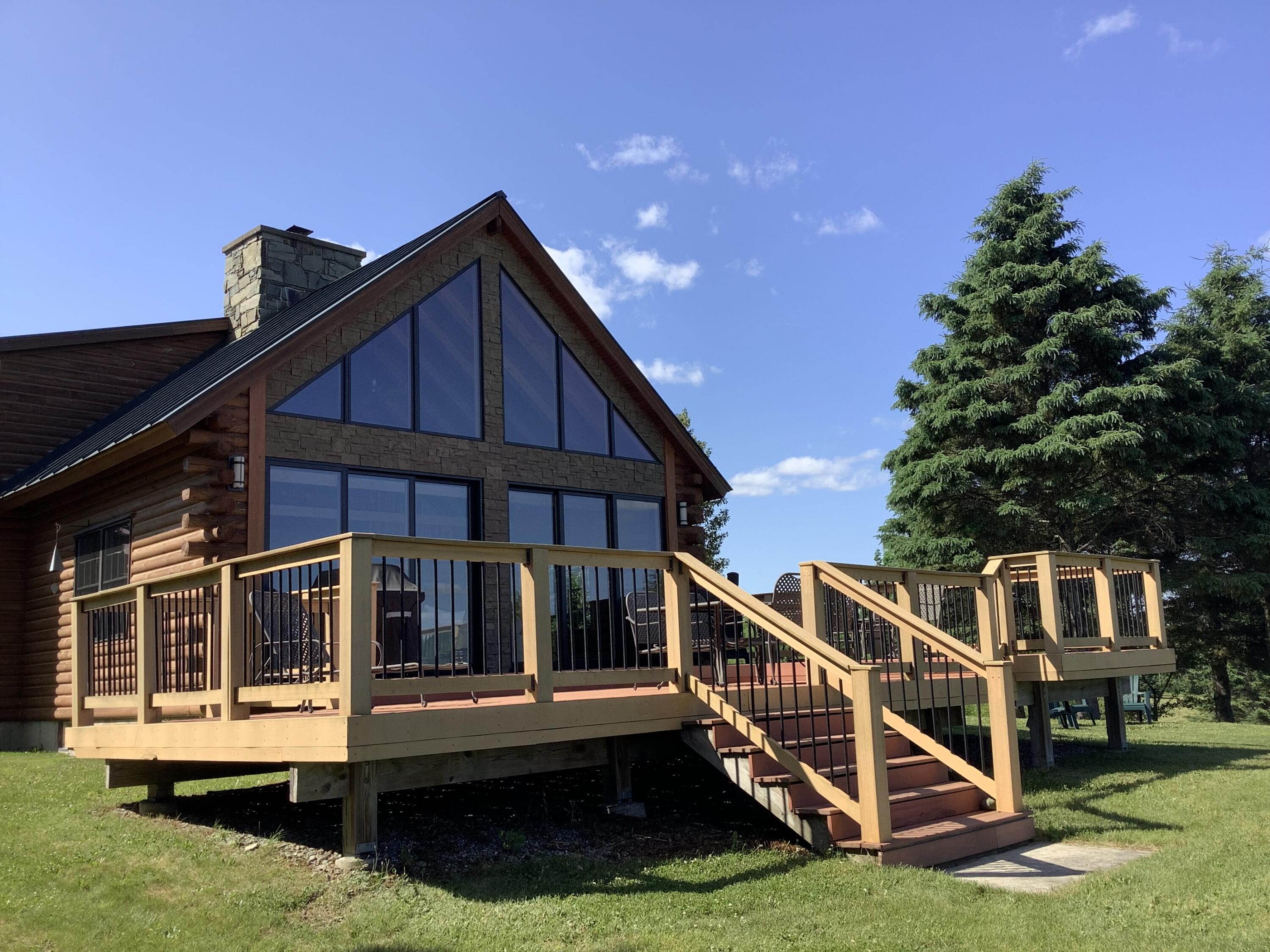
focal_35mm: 31
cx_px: 635
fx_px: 1137
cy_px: 476
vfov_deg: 45.4
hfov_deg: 58.4
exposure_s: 1/831
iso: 25
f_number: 2.4
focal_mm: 3.3
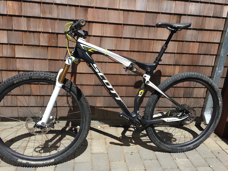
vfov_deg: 48.2
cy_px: 86
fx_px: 191
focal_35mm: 29
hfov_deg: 61.7
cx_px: 114
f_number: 2.2
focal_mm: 4.15
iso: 32
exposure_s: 1/1647
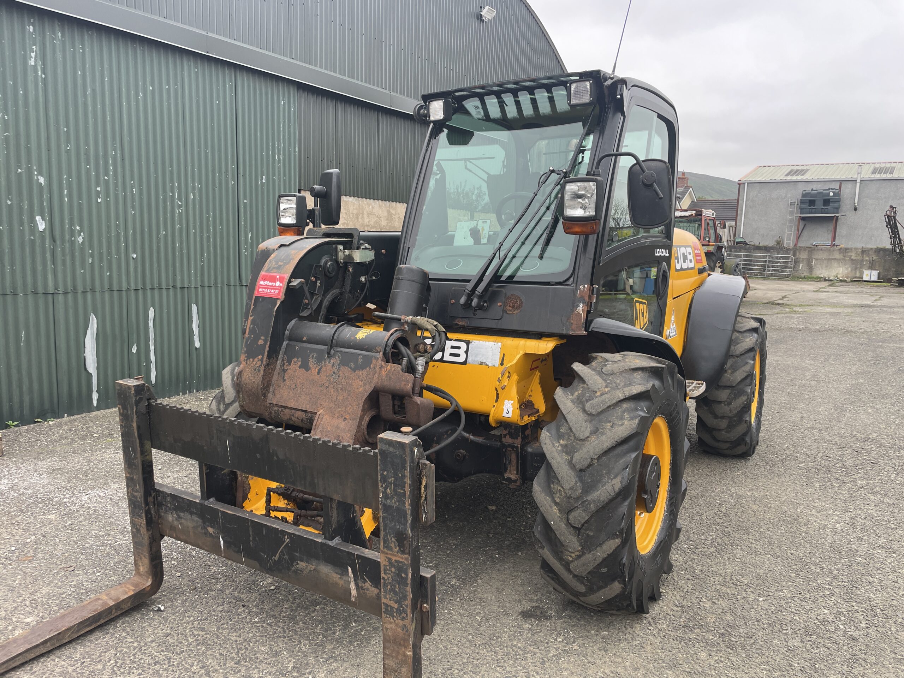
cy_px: 339
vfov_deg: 53.1
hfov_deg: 67.3
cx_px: 452
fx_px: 679
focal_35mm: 26
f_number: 1.6
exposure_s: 1/121
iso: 64
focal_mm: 4.2
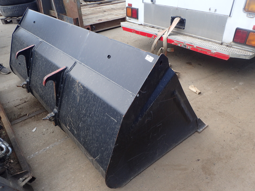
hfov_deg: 69.4
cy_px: 96
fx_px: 184
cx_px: 128
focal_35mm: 25
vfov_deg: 54.9
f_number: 2.8
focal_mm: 4.5
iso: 100
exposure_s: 1/250
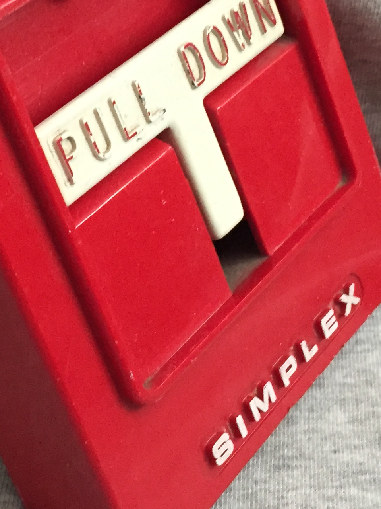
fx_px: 1086
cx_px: 84
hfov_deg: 19.7
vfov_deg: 25.9
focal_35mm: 74
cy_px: 109
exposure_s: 1/15
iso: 250
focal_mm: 4.15
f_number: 2.2
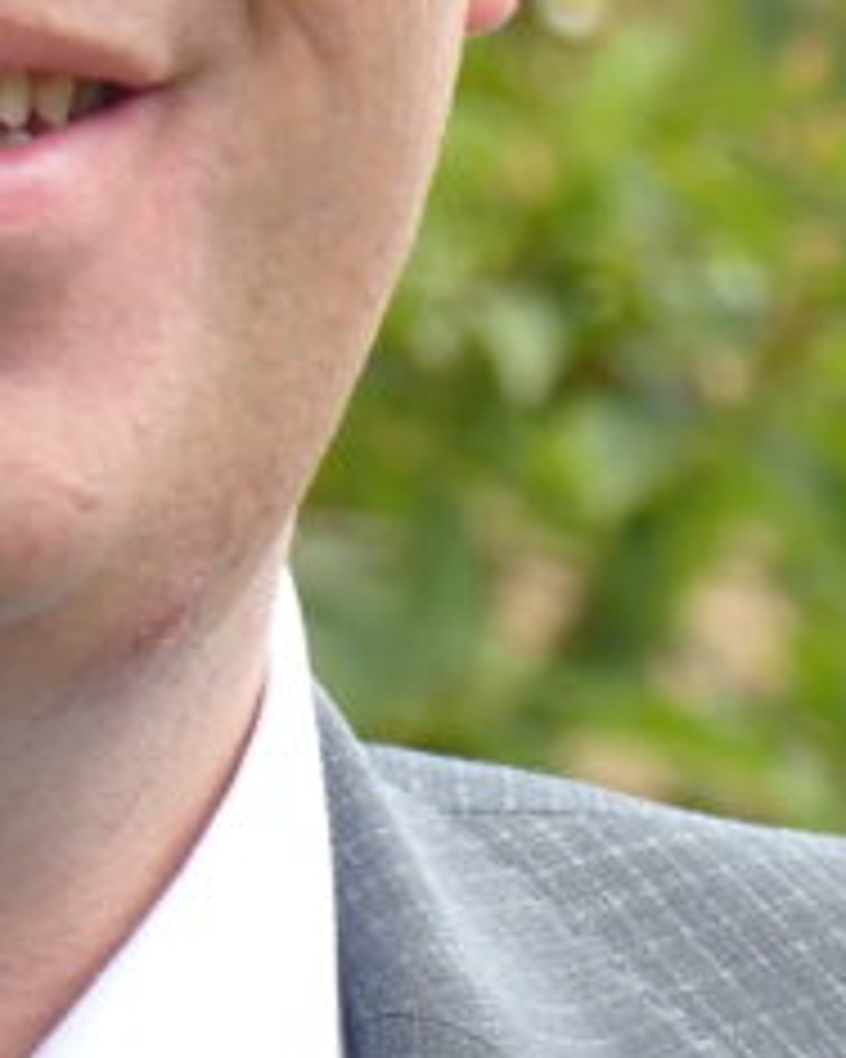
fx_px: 28074
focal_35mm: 897
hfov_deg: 1.7
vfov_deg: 2.2
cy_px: -108
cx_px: -148
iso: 100
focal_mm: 37.9
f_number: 2.8
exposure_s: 1/160
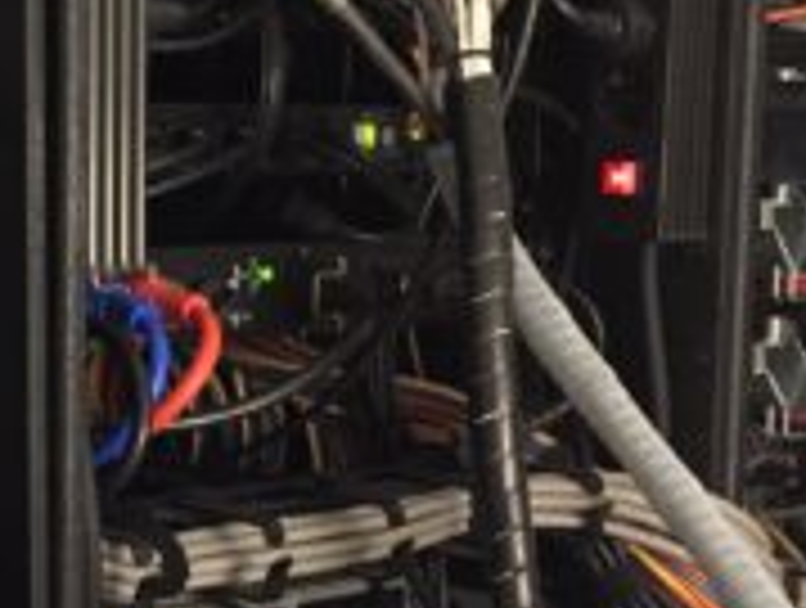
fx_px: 2076
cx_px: -36
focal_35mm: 89
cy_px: 385
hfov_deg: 21.1
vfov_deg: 16.6
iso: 320
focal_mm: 4.15
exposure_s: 1/17
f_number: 2.2
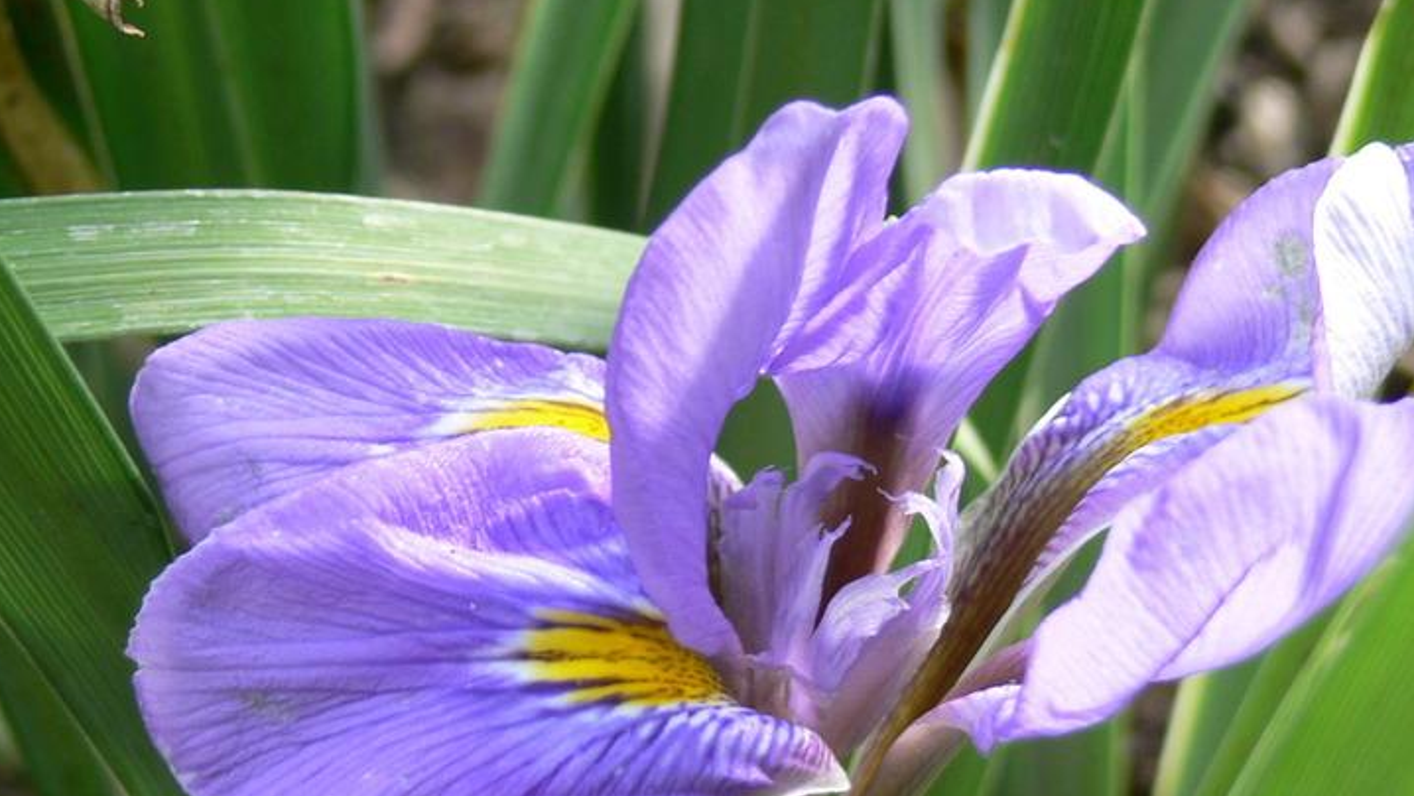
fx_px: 4837
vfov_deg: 9.4
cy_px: 400
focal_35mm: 129
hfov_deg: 16.6
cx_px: 701
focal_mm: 14.4
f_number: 3.2
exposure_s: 1/50
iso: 80
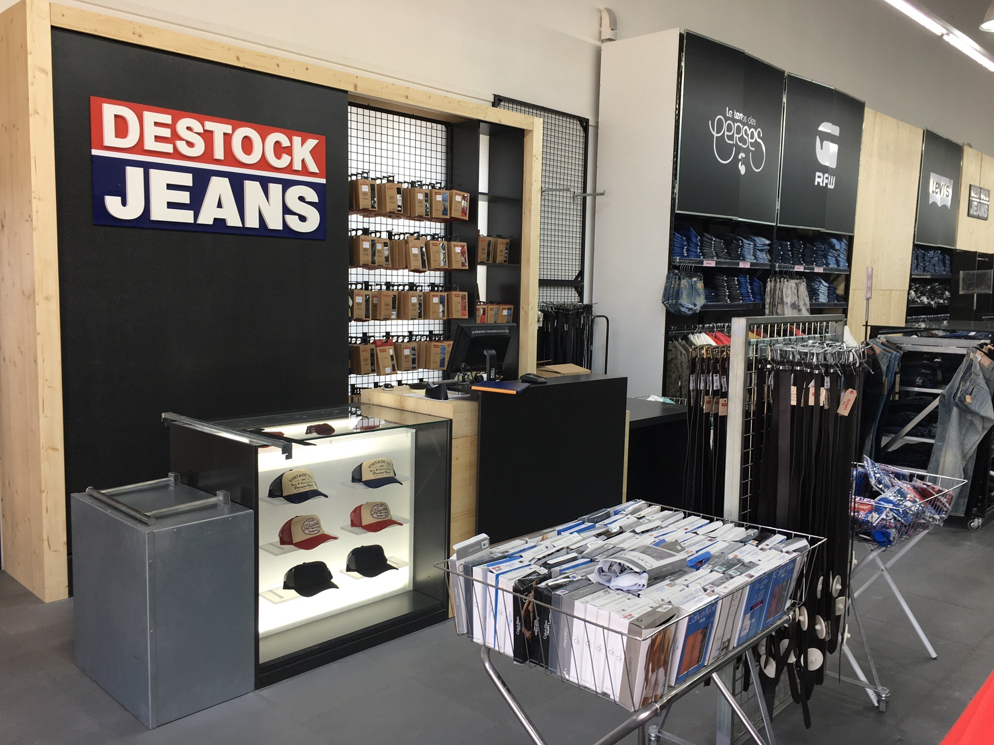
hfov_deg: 61.7
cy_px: 372
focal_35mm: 29
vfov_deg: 48.2
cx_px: 497
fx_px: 833
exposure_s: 1/50
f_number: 2.2
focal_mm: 4.15
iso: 25
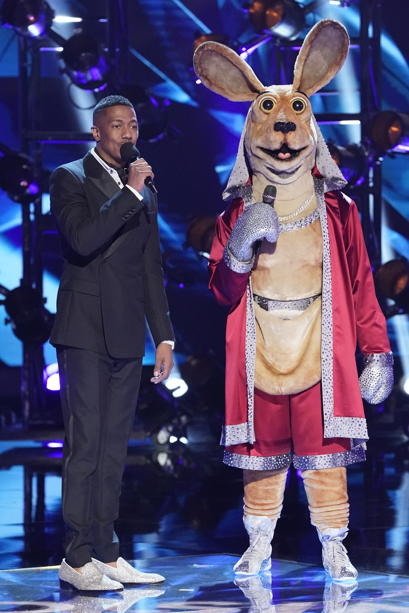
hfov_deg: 4.6
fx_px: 5113
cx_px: 204
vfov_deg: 6.9
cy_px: 306
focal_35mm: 300
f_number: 4.5
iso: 8000
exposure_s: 1/250
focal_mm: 200
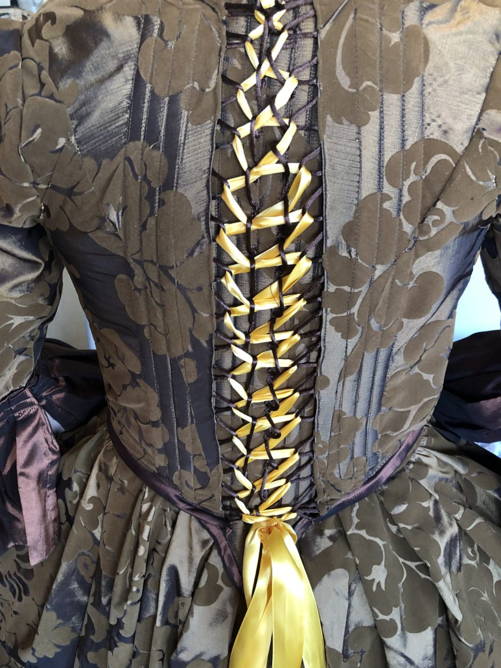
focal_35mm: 28
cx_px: 250
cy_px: 334
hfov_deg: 49.8
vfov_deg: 63.4
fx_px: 540
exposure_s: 1/15
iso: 64
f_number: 1.8
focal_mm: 4
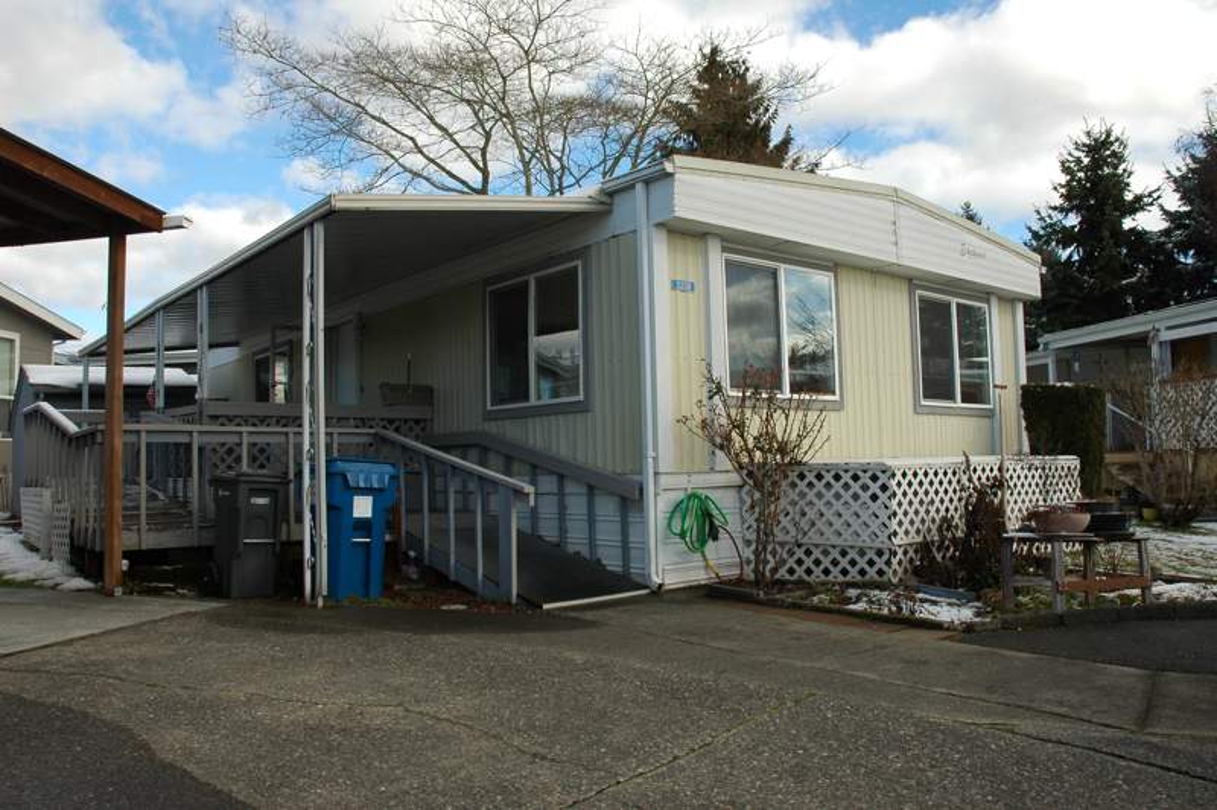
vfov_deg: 47.9
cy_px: 405
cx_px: 608
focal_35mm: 27
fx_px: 912
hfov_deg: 67.4
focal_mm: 18
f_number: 10
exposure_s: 1/160
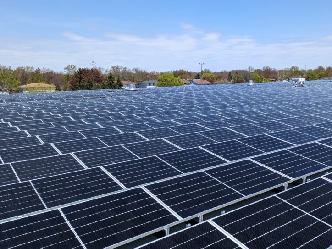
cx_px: 219
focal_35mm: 34
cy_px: 85
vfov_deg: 41.3
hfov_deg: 53.0
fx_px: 326
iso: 48
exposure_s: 1/2058
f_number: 1.85
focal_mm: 6.81
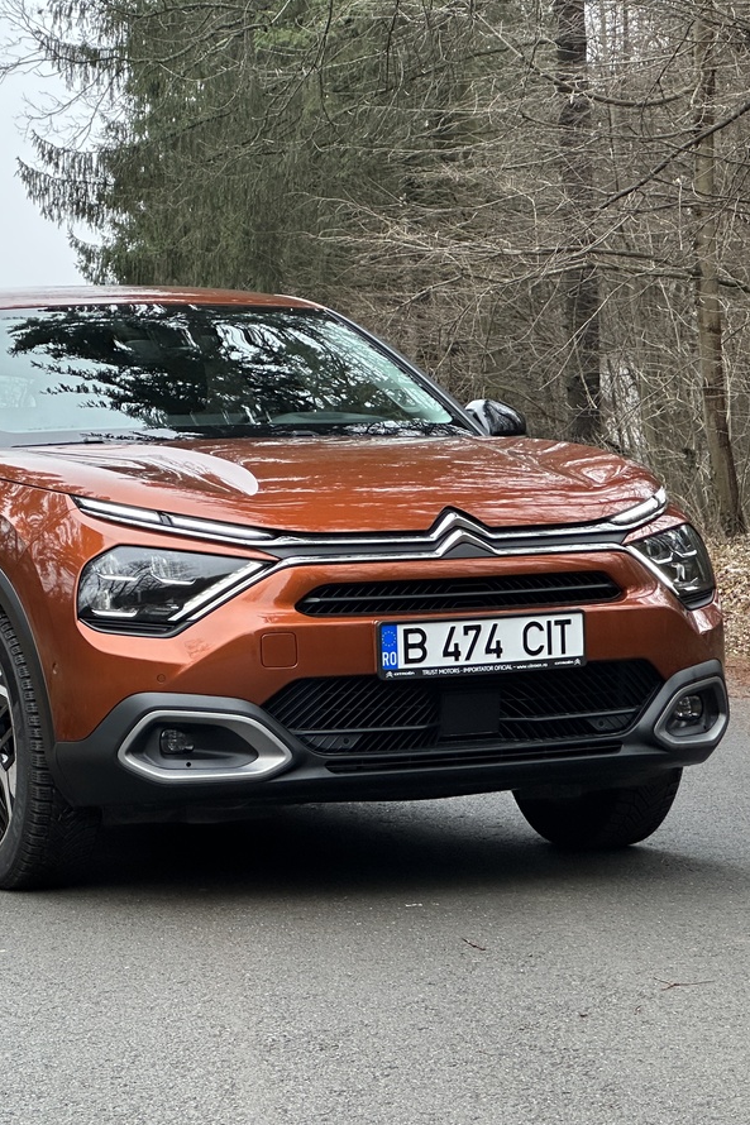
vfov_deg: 18.9
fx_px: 3376
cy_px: 565
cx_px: 205
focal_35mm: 108
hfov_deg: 12.6
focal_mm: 9
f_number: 2.8
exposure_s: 1/99
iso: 100
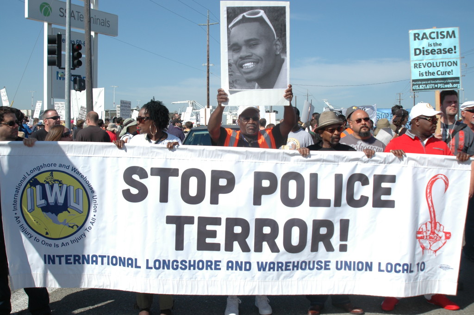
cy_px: 158
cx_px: 237
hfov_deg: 11.4
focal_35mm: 180
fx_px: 2368
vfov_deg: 7.6
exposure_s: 1/1250
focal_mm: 120
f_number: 9
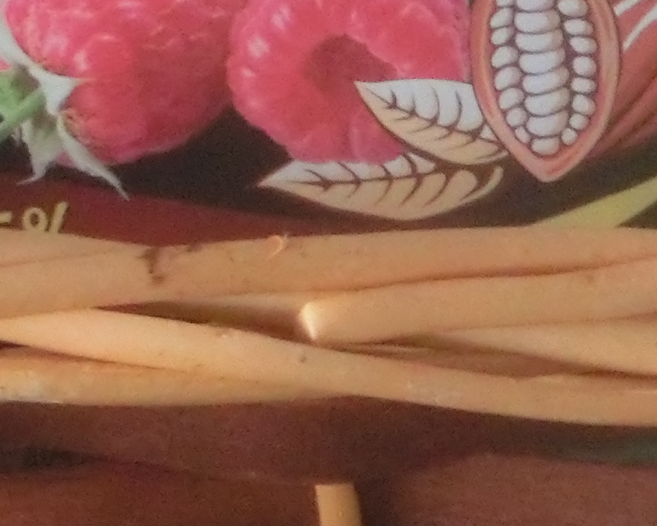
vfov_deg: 3.9
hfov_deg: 4.8
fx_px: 7740
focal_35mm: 398
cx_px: 1085
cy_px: -339
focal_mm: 13.79
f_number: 4.9
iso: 640
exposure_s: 1/125
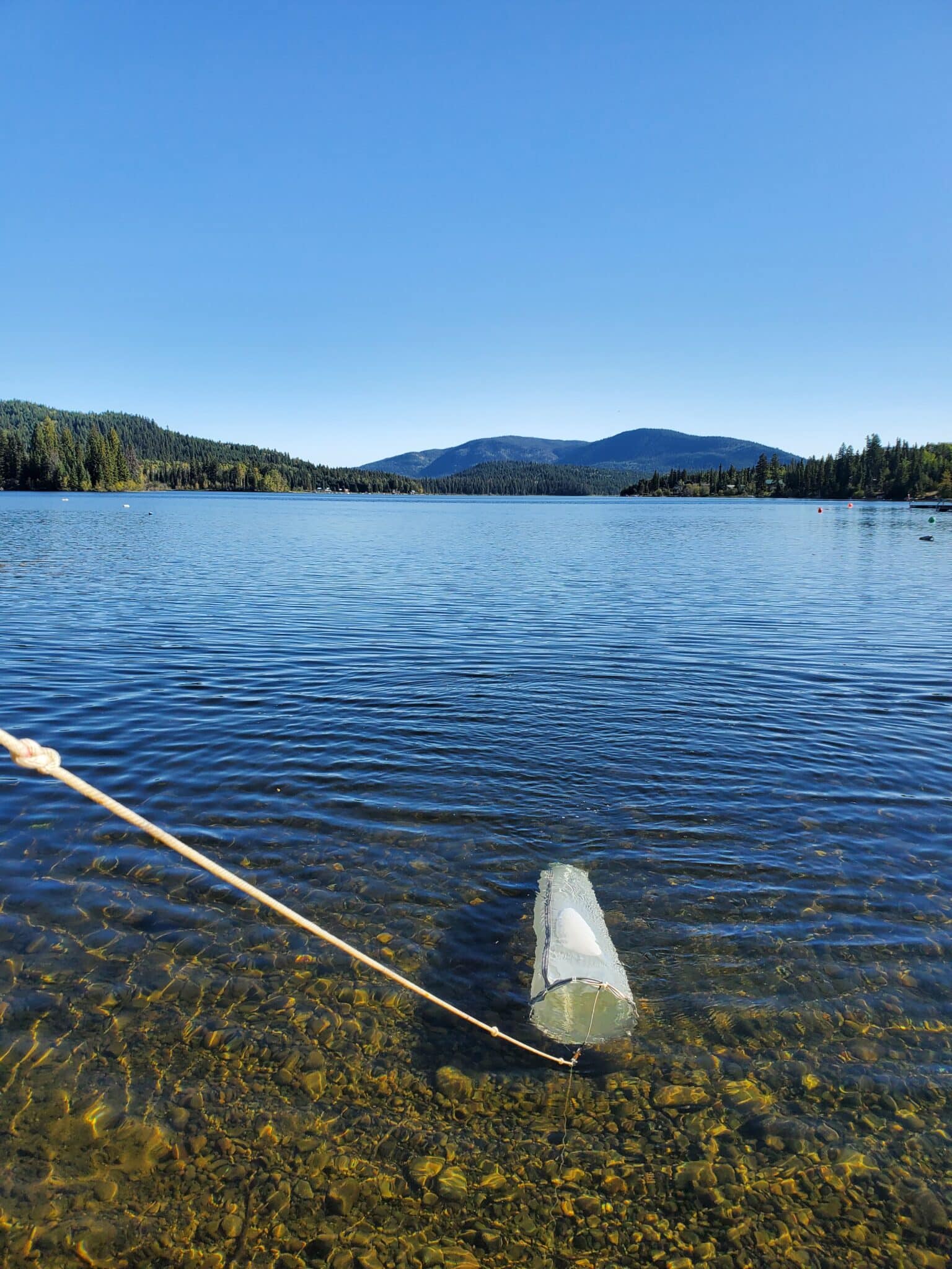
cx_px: 476
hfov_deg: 53.1
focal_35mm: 26
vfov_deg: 67.3
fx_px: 953
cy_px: 634
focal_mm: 4.3
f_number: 2.4
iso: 50
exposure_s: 1/1102
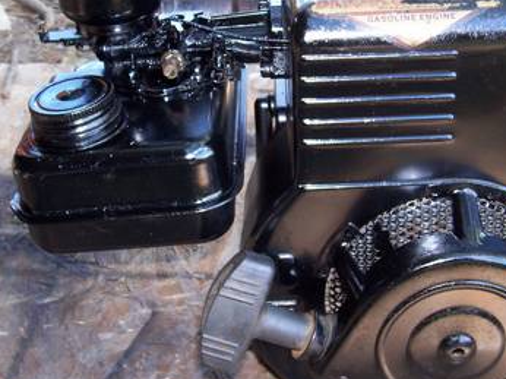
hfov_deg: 32.7
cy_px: 140
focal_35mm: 59
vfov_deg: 24.7
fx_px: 862
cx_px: 263
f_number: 2.7
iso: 80
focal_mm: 5.6
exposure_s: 1/64
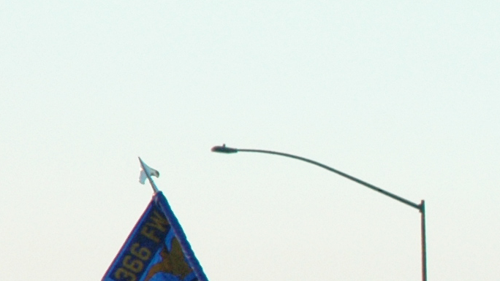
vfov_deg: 2.5
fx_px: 6405
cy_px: 454
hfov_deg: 4.4
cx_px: 1023
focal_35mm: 483
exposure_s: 1/320
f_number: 9
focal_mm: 70
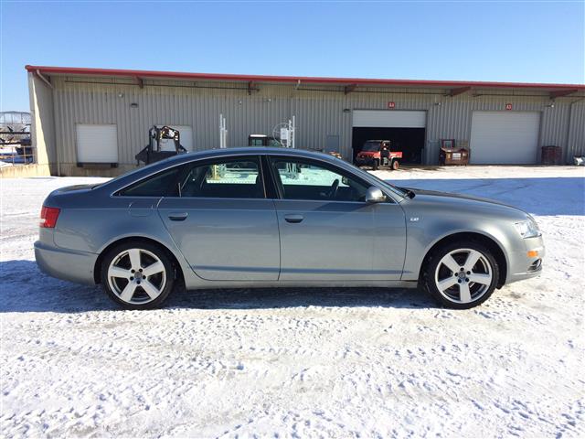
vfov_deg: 48.2
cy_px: 220
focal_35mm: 29
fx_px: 490
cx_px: 292
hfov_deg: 61.7
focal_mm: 4.15
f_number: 2.2
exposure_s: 1/2053
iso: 32
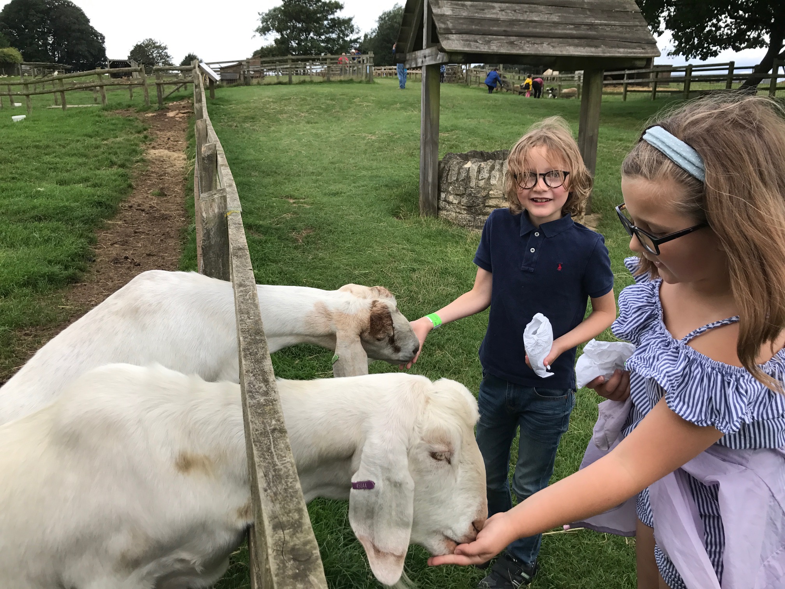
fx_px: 635
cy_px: 294
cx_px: 392
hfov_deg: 63.4
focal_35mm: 28
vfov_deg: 49.7
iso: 20
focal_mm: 3.99
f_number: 1.8
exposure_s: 1/714
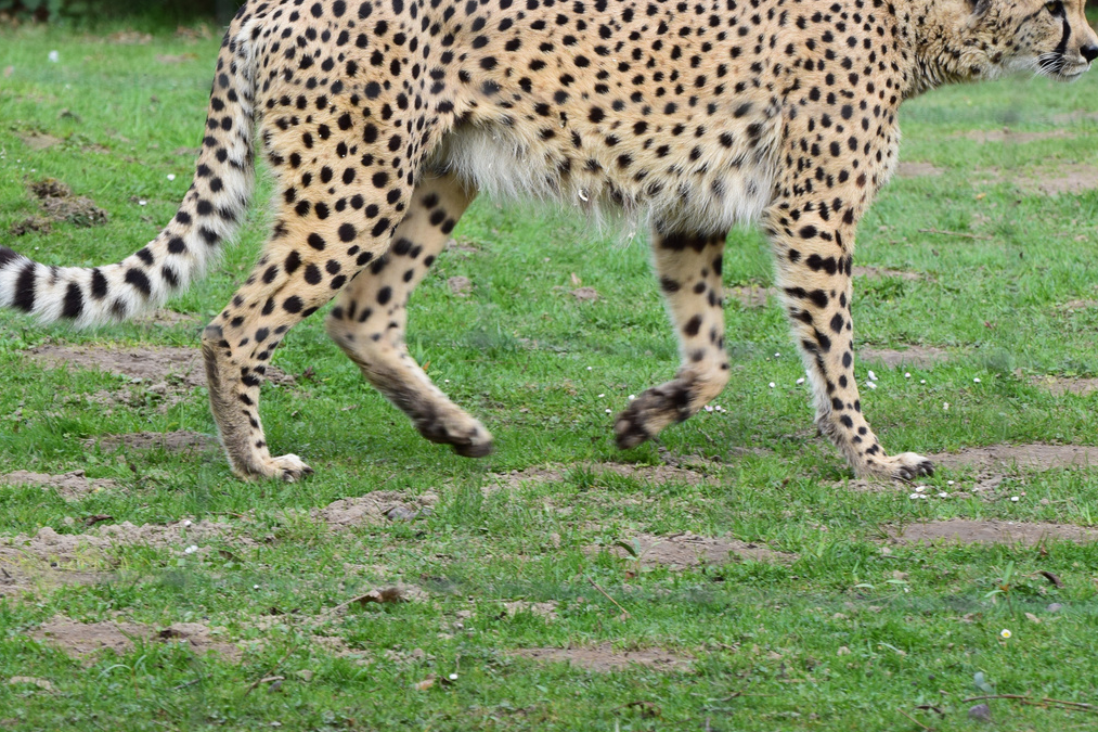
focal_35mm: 372
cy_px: 232
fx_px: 11337
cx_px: 662
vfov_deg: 3.7
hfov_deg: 5.5
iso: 400
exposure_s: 1/250
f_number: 10
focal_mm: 155
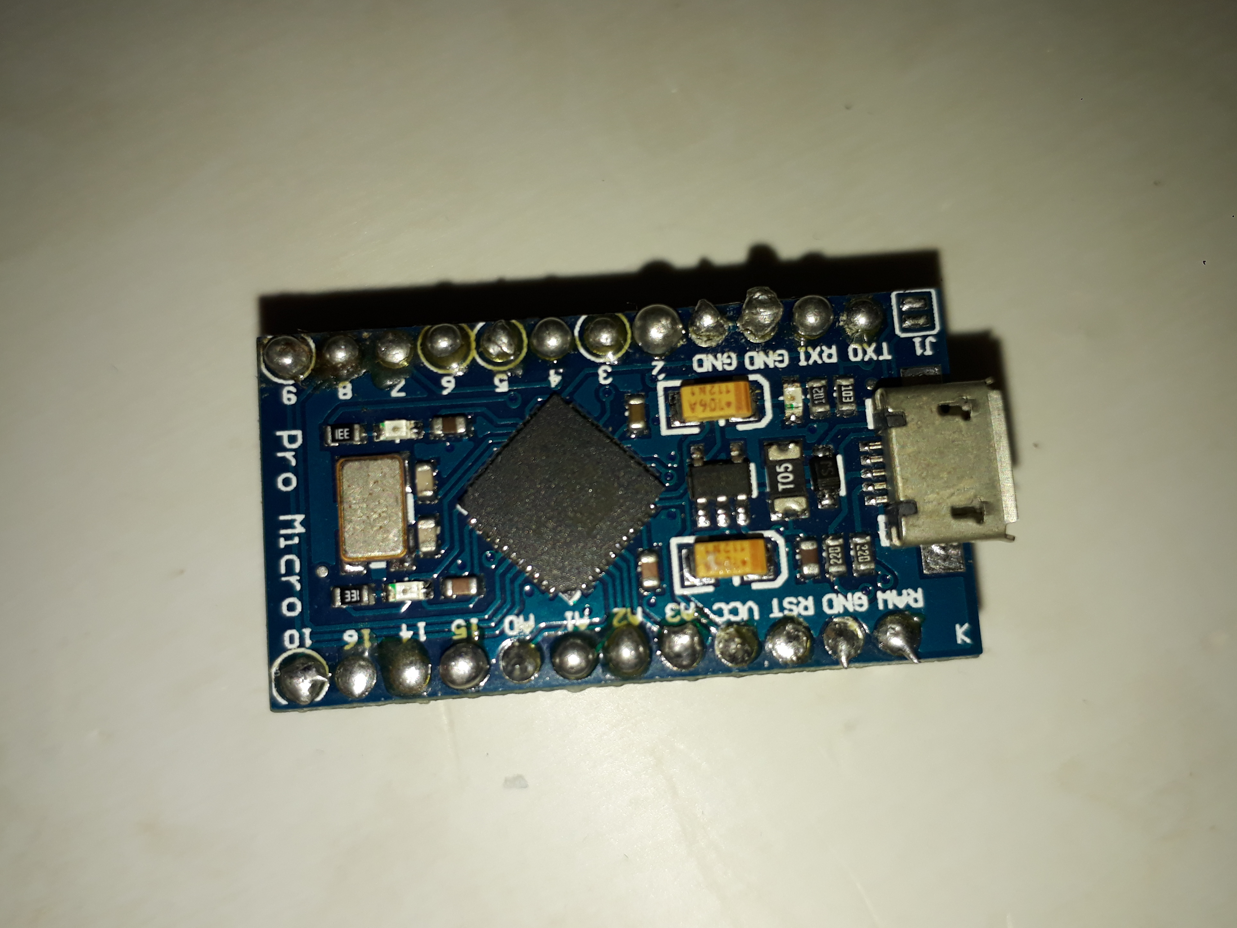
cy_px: 474
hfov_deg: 61.7
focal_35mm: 29
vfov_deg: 48.2
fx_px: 1036
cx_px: 617
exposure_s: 1/840
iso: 40
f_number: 1.9
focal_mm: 3.6
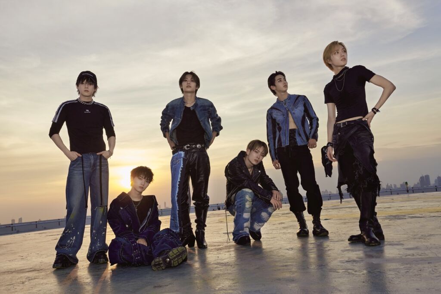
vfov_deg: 38.9
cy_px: 147
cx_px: 220
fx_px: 417
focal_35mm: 34
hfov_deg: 55.8
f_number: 8
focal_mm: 34
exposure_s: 1/250
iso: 400
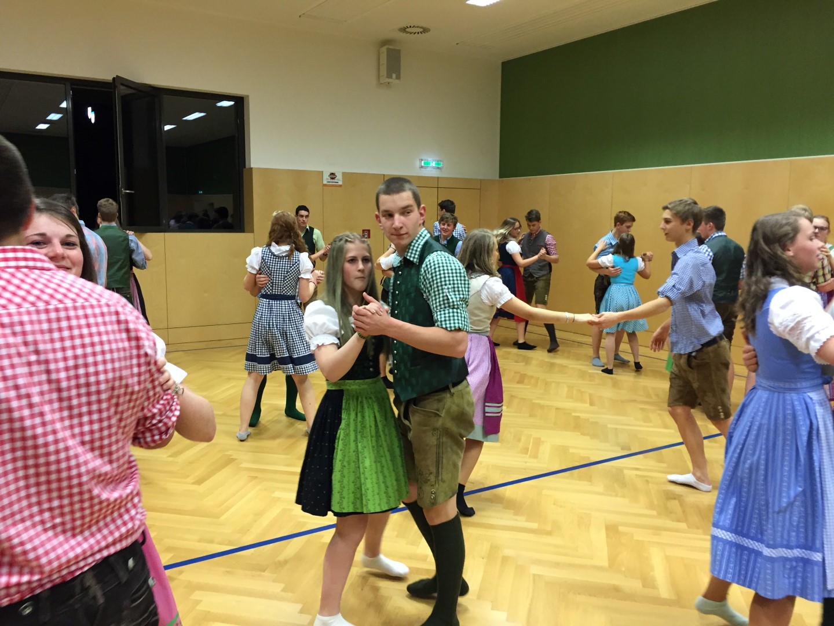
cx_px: 417
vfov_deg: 48.2
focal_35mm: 29
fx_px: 699
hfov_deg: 61.7
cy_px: 313
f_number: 2.2
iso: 64
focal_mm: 4.15
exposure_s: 1/33
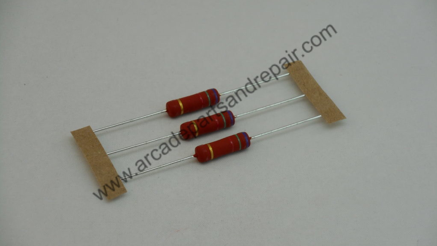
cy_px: 125
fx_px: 1483
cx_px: 219
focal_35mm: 128
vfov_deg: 9.5
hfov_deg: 16.8
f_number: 5.9
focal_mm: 20.9
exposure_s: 1/60
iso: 125
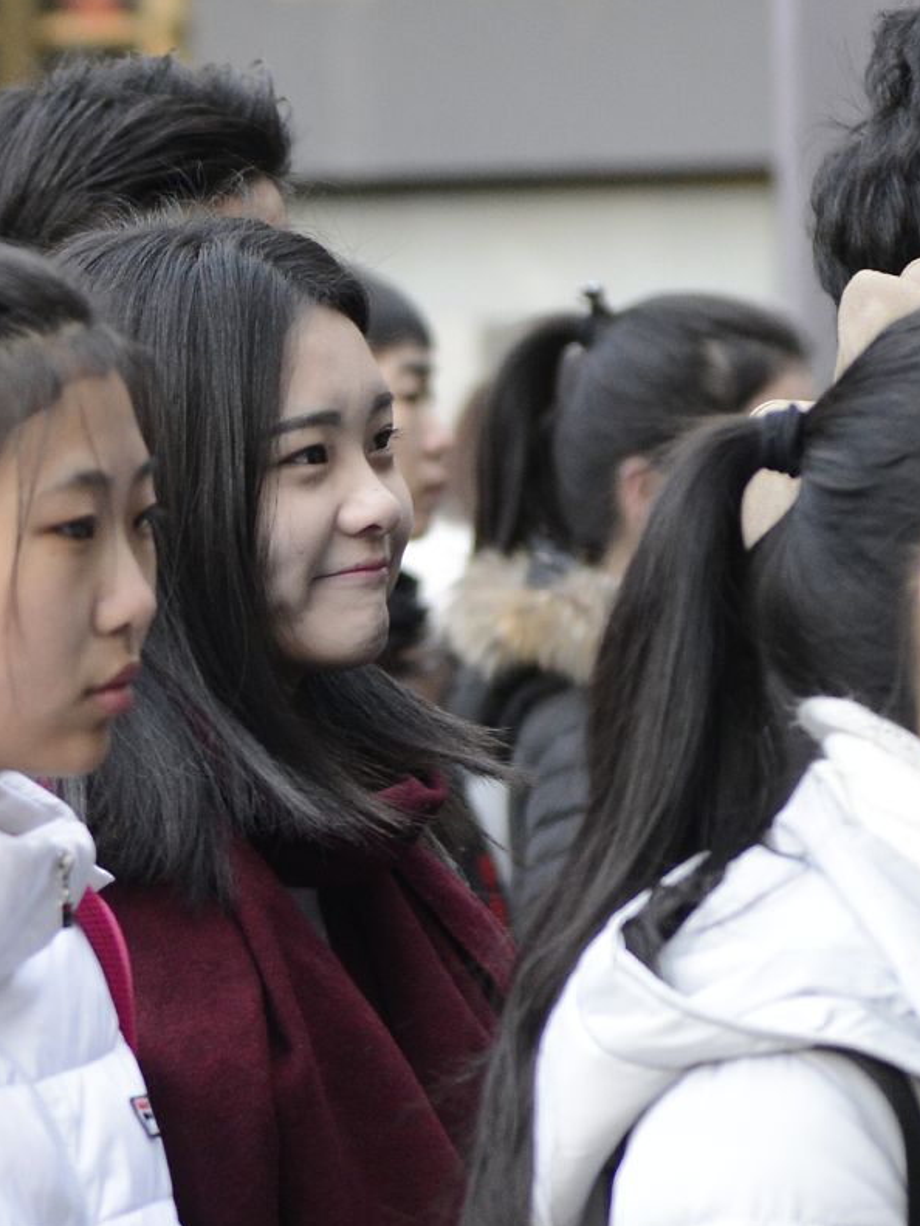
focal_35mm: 102
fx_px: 3615
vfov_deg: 19.3
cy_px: 614
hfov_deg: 14.5
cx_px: 452
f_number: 2.8
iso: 1000
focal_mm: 70
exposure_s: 1/125
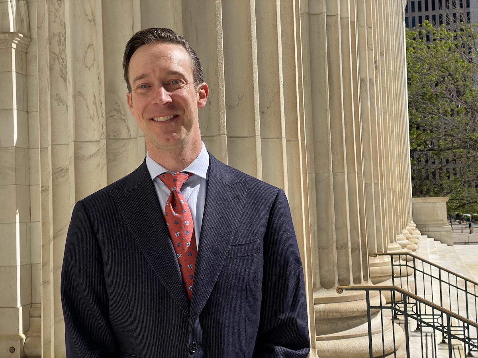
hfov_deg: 36.8
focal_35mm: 52
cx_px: 239
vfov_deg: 28.0
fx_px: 718
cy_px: 179
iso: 20
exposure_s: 1/1597
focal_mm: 6
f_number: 2
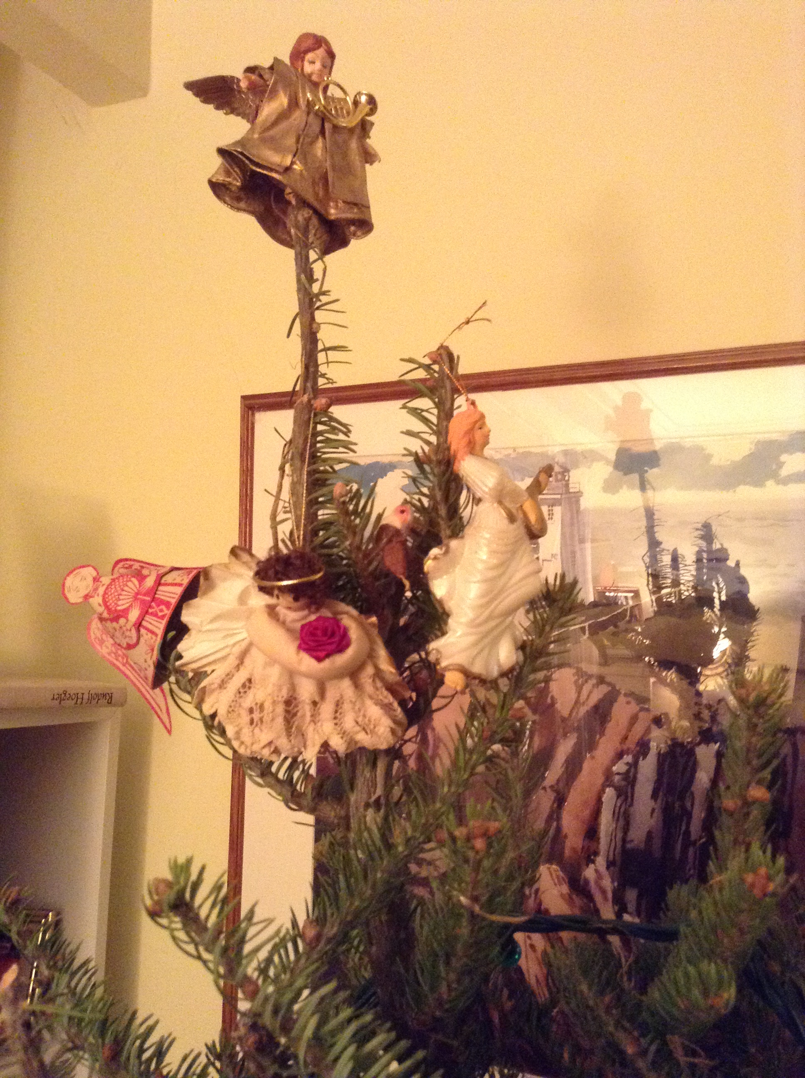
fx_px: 1026
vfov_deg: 55.4
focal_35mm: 33
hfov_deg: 42.8
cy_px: 539
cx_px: 402
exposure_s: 1/15
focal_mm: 3.3
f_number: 2.4
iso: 320
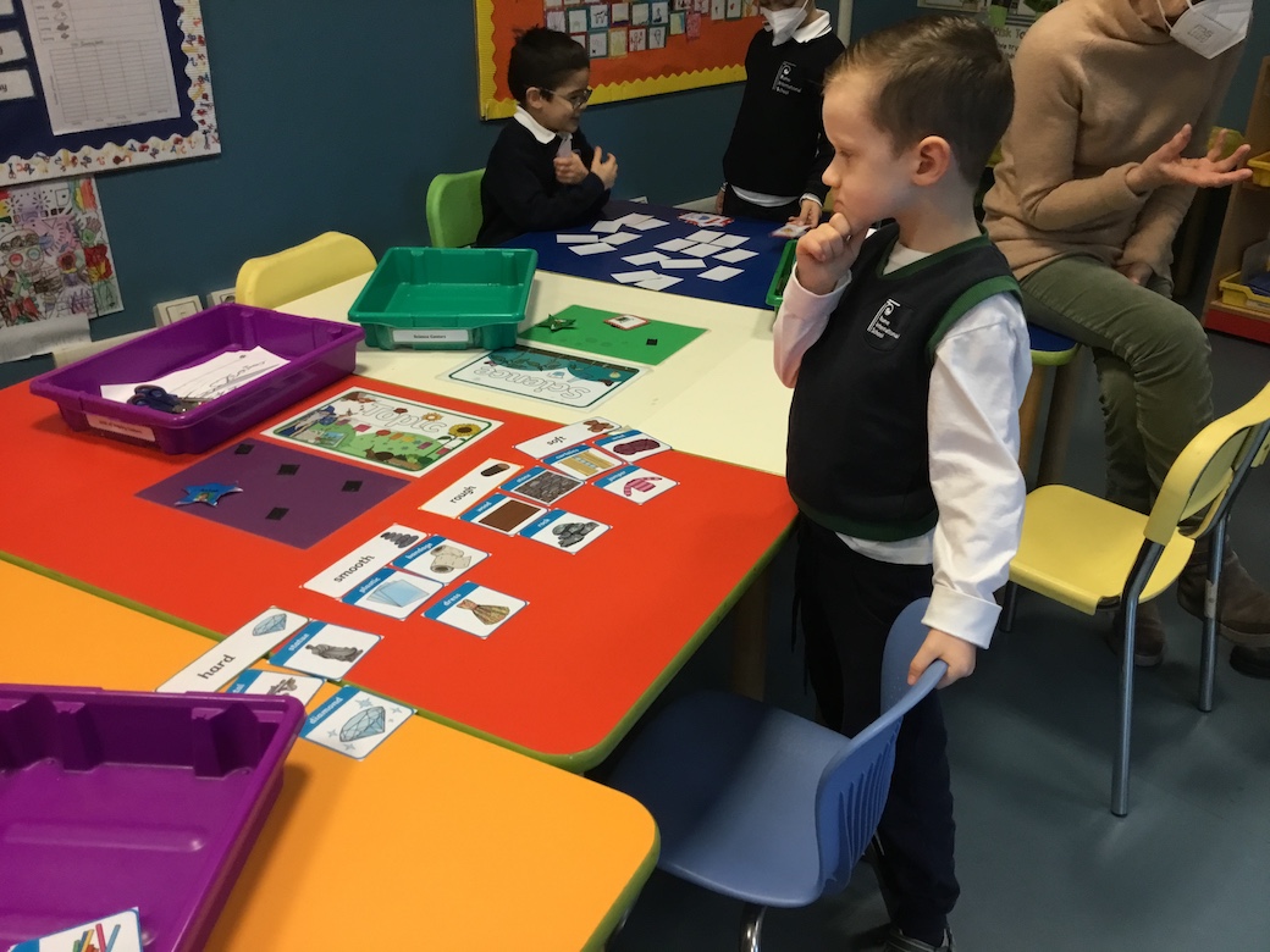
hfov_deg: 58.4
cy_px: 476
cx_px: 635
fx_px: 1137
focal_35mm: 31
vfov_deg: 45.4
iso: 125
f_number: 2.4
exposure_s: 1/33
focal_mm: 3.3
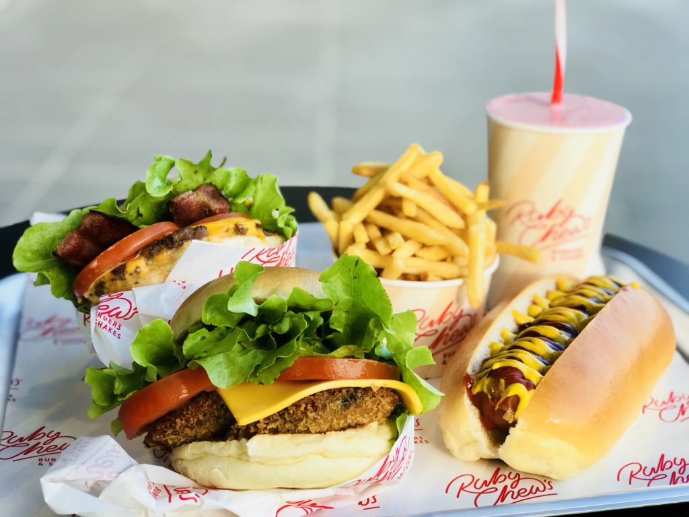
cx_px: 344
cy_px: 258
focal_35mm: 57
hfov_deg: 33.8
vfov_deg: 25.7
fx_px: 1135
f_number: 2.8
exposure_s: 1/132
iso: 20
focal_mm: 6.6
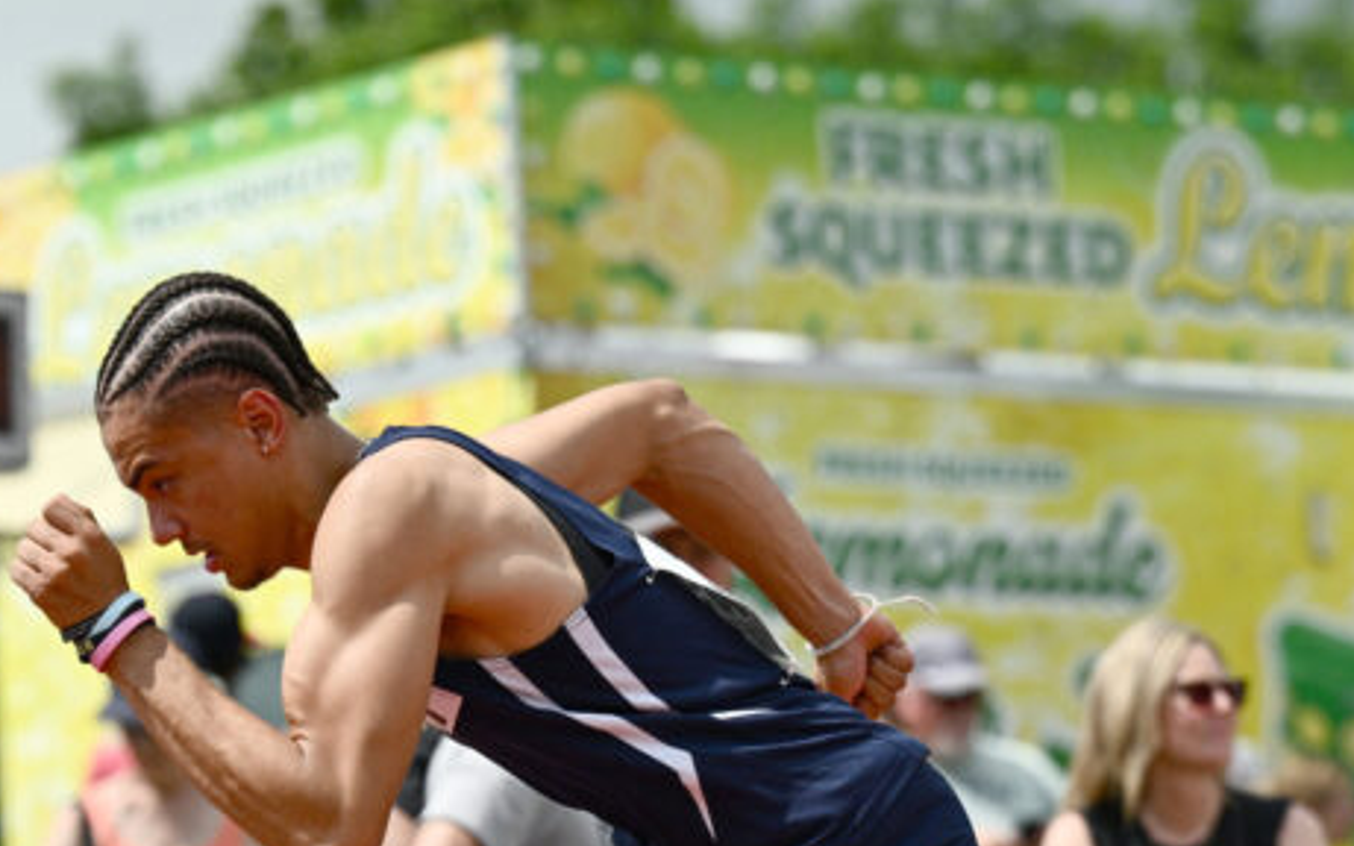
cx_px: 631
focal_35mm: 316
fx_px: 11659
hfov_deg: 6.6
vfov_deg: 4.1
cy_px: 1068
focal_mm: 130
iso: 320
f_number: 3.5
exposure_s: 1/6400
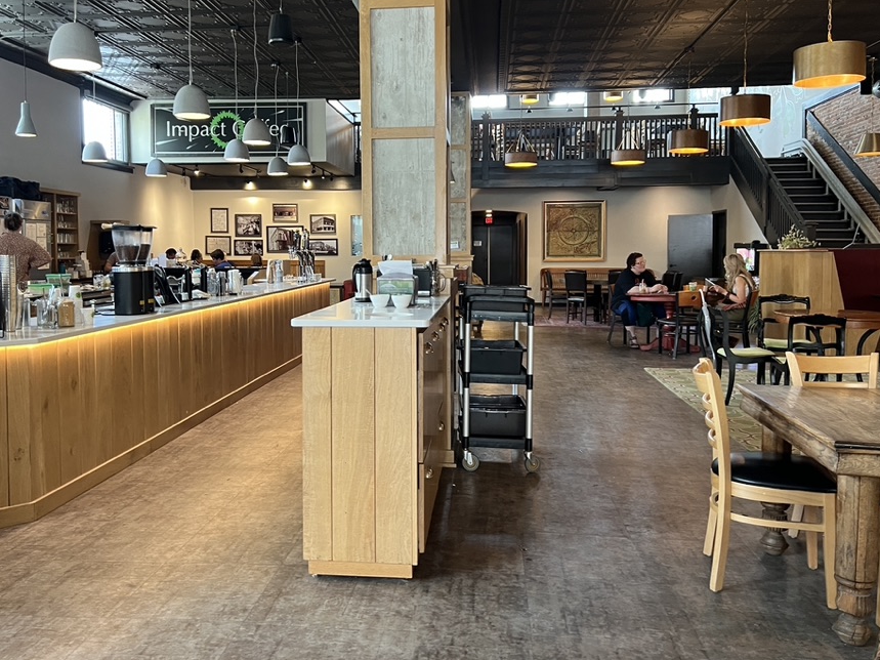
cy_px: 269
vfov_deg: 45.2
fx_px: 788
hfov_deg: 58.3
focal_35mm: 31
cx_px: 410
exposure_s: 1/60
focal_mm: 5.7
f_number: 1.5
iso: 160
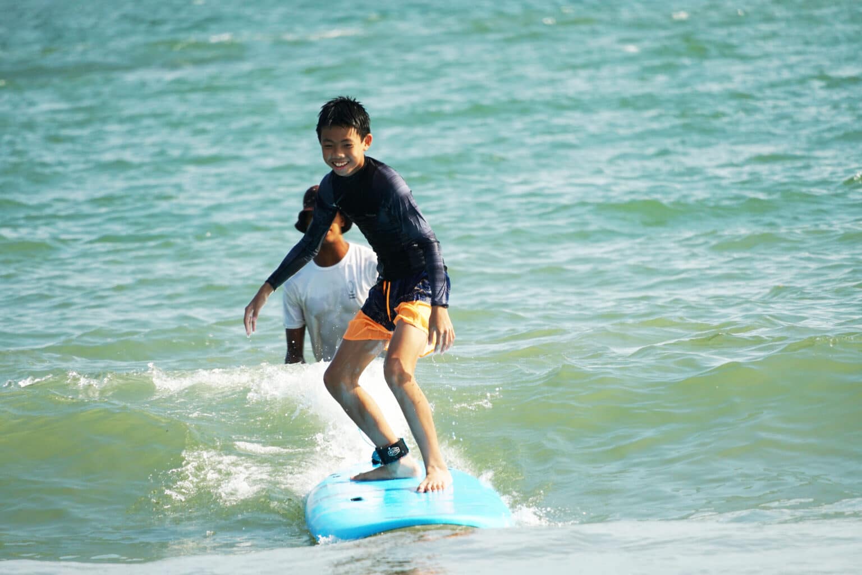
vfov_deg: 3.1
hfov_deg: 4.6
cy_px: 288
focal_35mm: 450
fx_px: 10774
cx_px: 431
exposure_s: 1/500
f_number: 6.3
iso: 400
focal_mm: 300
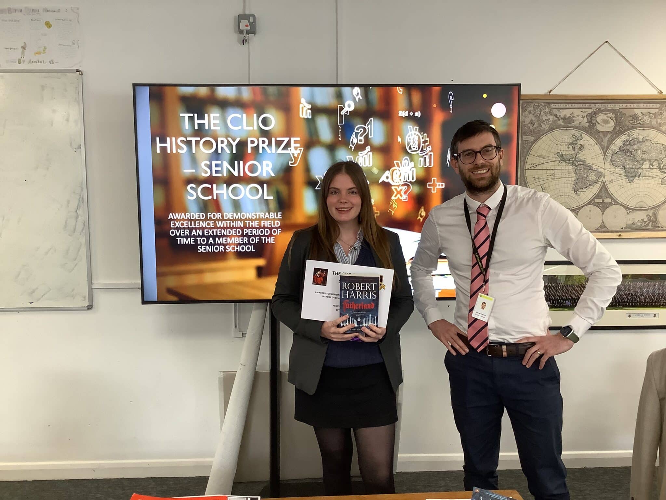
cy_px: 250
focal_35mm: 31
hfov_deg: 58.4
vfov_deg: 45.4
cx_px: 333
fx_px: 596
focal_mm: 3.3
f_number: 2.4
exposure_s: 1/50
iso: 125
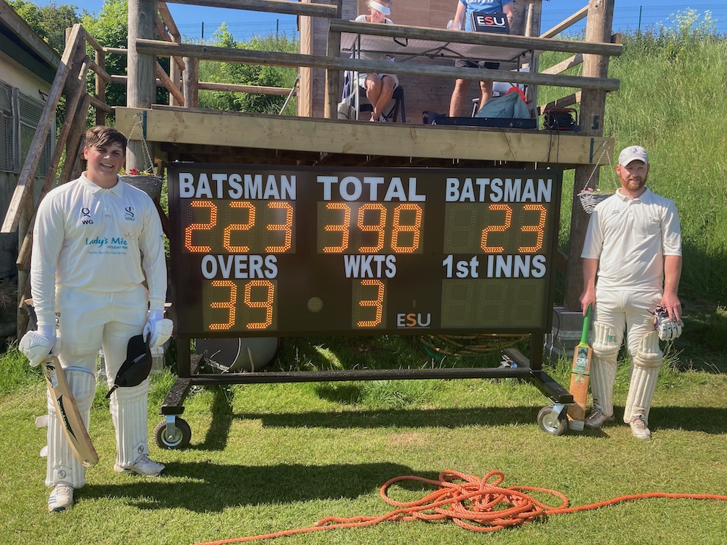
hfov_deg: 63.4
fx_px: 588
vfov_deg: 49.7
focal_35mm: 28
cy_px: 272
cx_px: 364
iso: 20
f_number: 1.8
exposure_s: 1/857
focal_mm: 3.99
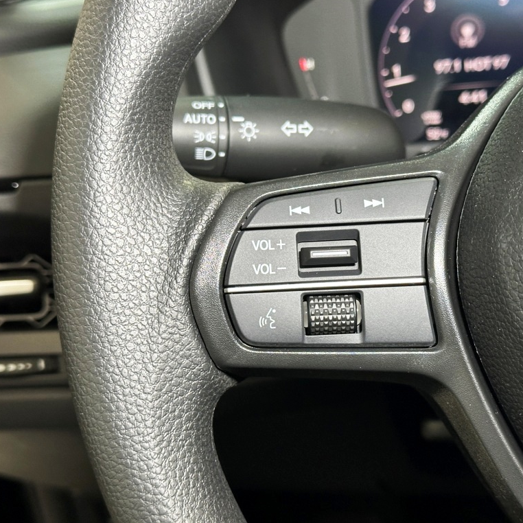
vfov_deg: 30.0
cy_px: 260
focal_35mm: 57
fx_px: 974
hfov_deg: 29.9
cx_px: 321
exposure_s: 1/40
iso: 320
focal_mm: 6.86
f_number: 1.78
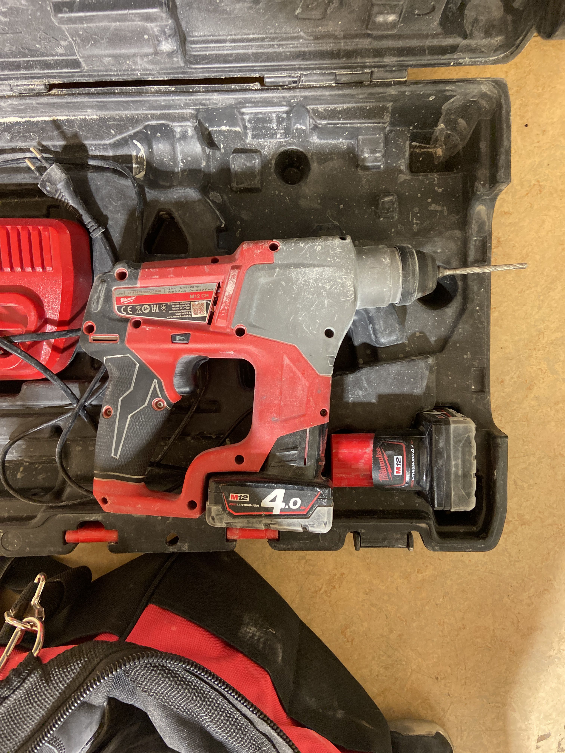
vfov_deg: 67.3
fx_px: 566
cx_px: 282
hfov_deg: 53.1
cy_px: 376
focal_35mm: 26
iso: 320
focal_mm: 4.25
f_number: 1.8
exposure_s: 1/50
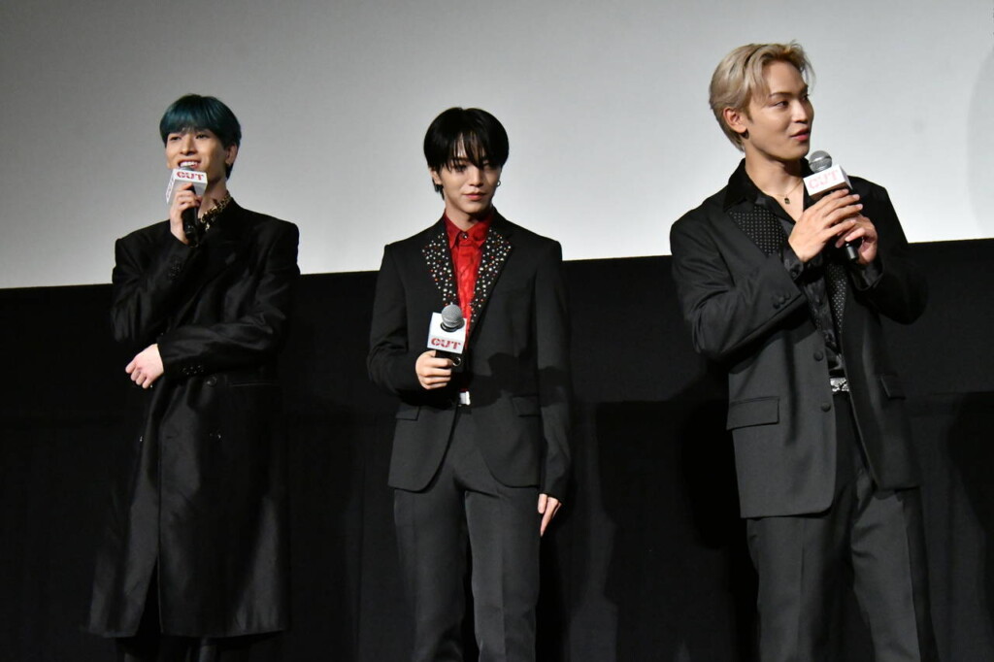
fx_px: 1987
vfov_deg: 18.9
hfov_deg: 28.1
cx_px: 497
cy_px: 331
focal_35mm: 72
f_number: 8
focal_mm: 48
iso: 10000
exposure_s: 1/250
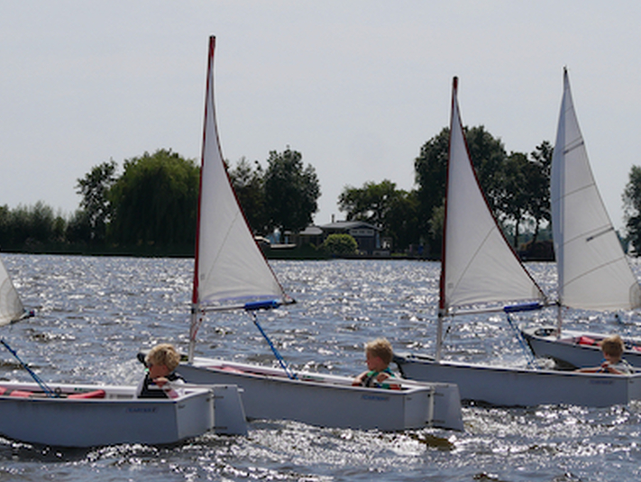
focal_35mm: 189
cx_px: 320
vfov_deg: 7.9
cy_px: 220
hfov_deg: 10.5
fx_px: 3504
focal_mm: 56
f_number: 9
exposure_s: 1/800
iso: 200
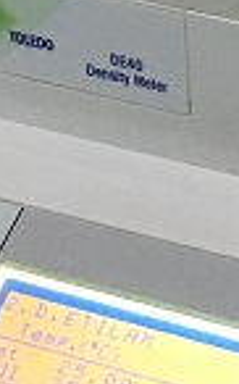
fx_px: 2214
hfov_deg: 6.1
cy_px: -13
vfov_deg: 9.8
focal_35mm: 212
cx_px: 357
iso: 160
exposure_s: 1/33
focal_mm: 4.15
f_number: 2.2
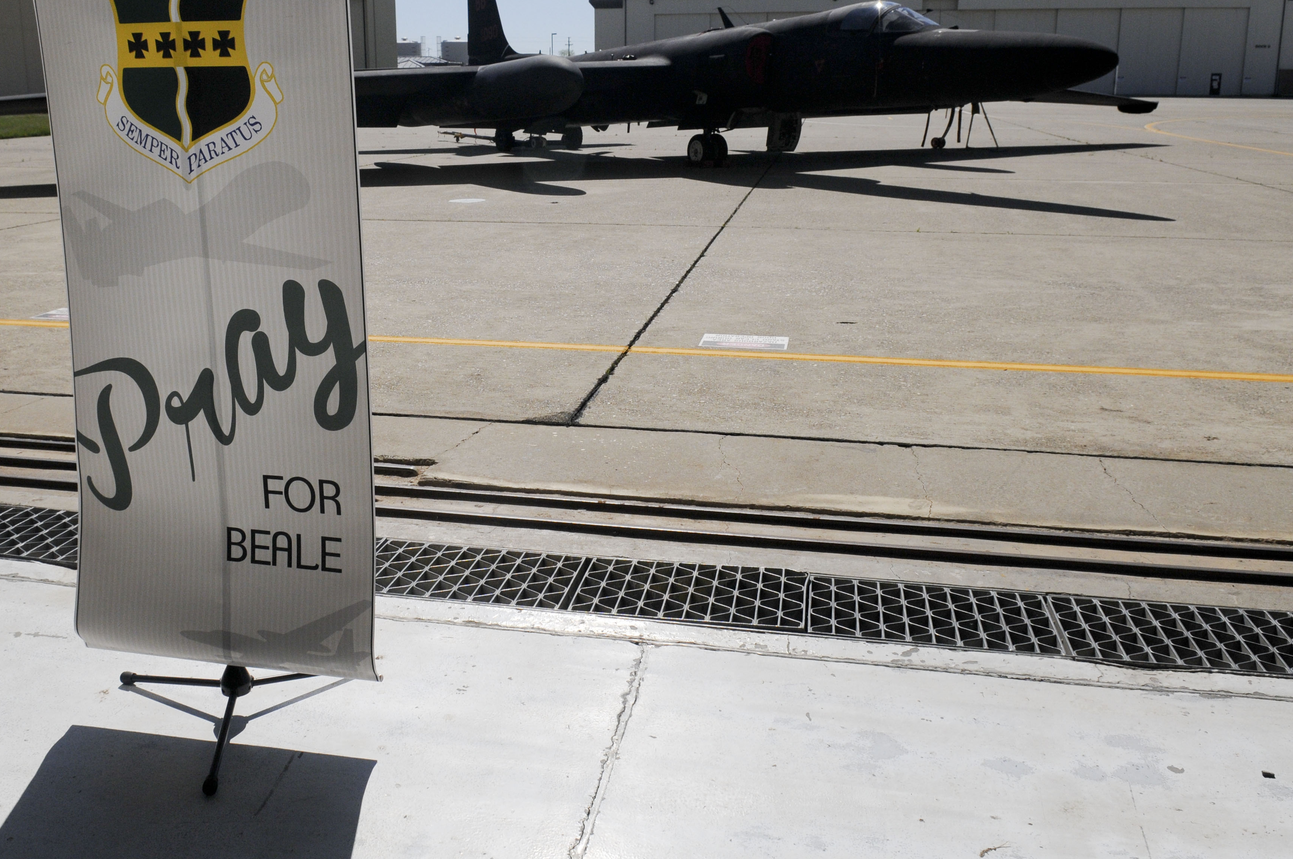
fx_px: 1134
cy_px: 365
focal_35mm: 32
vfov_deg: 41.4
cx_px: 558
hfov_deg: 59.1
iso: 400
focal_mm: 17
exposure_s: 1/6400
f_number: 6.3
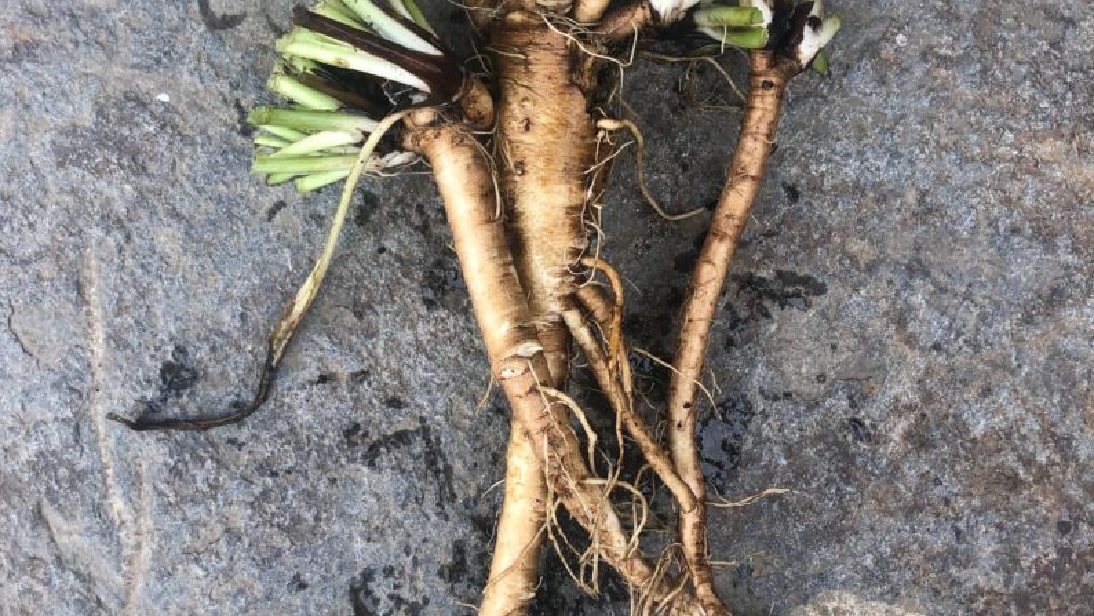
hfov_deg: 49.4
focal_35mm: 41
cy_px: 362
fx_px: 1190
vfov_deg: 29.0
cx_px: 548
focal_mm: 3.99
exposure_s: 1/120
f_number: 1.8
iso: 40
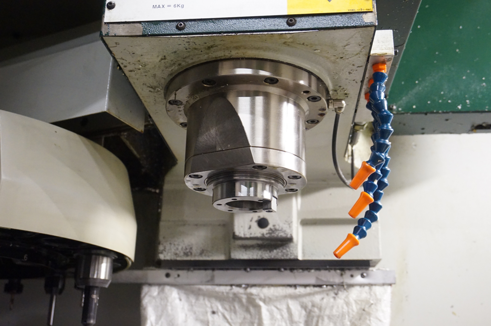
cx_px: 246
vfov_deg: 34.2
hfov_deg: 49.6
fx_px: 532
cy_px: 163
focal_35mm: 39
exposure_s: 1/60
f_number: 4.5
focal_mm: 26
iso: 3200
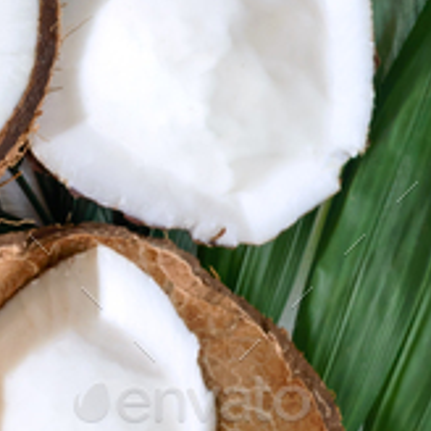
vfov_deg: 7.7
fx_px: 3099
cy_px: -403
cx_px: -210
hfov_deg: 7.8
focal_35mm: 220
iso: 100
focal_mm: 32
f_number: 10
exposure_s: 1/160
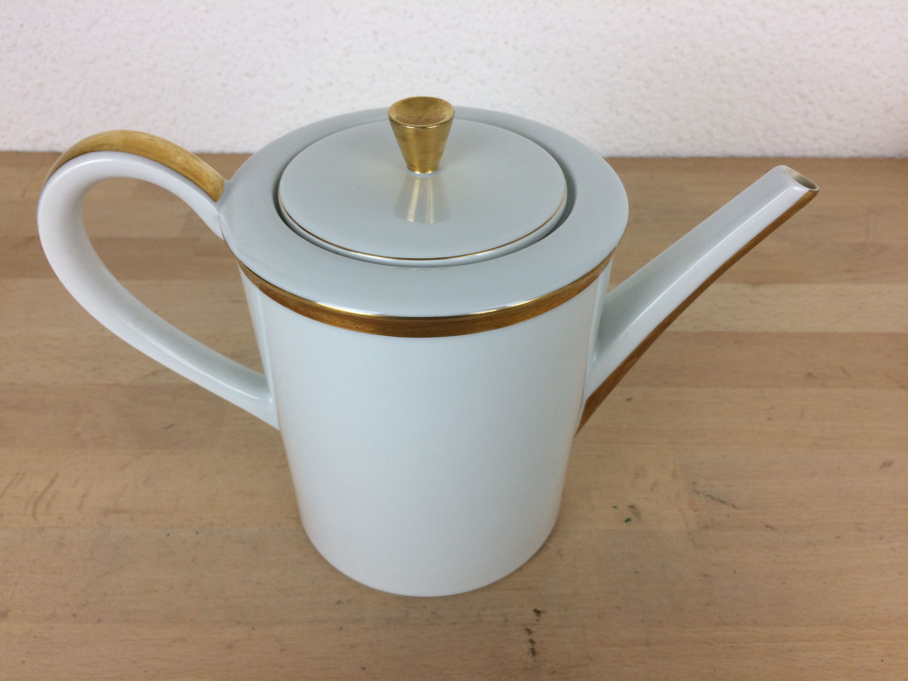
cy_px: 340
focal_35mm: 29
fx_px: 761
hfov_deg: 61.7
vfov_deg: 48.2
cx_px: 454
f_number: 2.2
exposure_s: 1/100
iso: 50
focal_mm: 4.15
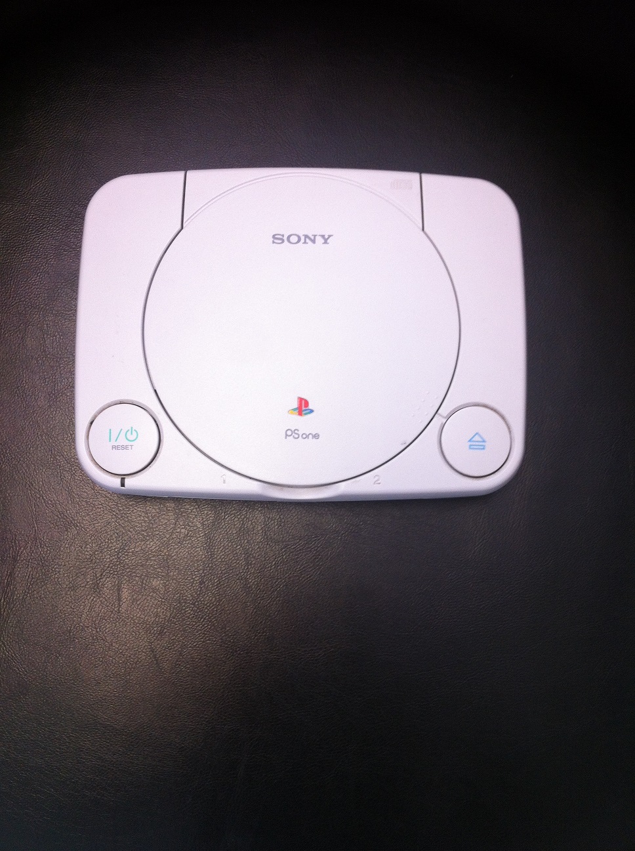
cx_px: 318
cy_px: 426
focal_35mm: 35
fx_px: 858
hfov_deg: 40.6
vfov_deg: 52.7
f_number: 2.8
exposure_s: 1/17
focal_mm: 3.85
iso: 80
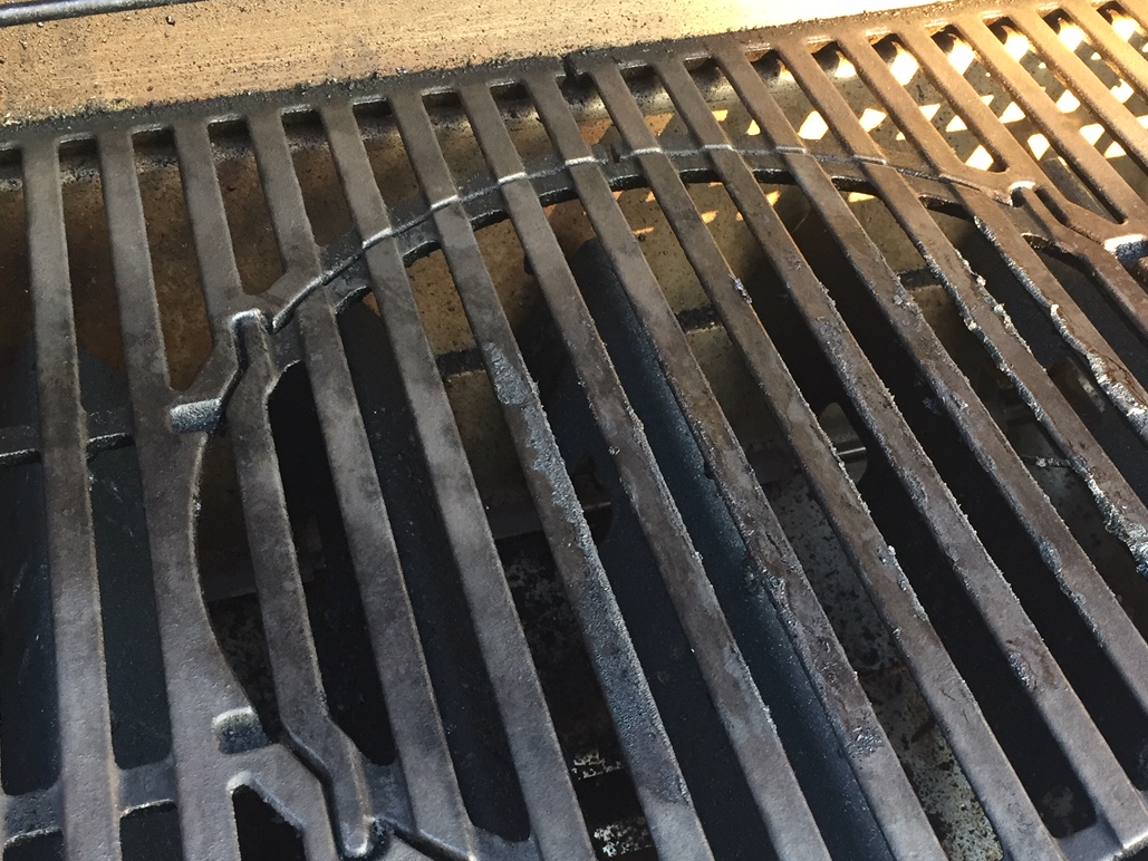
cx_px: 716
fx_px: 1526
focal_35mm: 46
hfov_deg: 40.9
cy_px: 531
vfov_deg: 31.4
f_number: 2.2
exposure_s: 1/33
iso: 64
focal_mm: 4.15
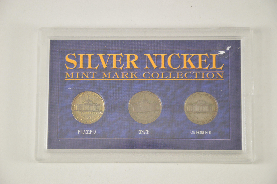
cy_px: 92
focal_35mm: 135
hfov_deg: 15.2
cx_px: 138
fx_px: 1038
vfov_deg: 10.1
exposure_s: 1/160
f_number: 6.3
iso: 800
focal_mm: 90
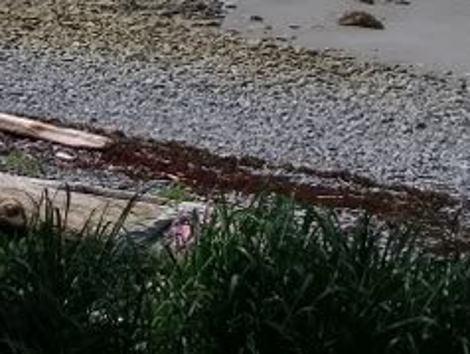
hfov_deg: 18.4
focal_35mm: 102
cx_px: -71
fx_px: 1386
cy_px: -111
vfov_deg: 13.9
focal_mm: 6.3
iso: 64
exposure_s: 1/320
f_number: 6.6
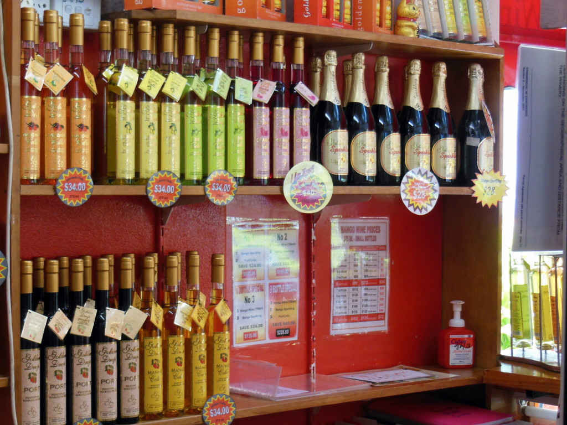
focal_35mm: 80
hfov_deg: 24.4
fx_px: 1310
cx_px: 284
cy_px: 212
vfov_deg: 18.4
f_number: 5.4
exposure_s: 1/30
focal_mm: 14.3
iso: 400
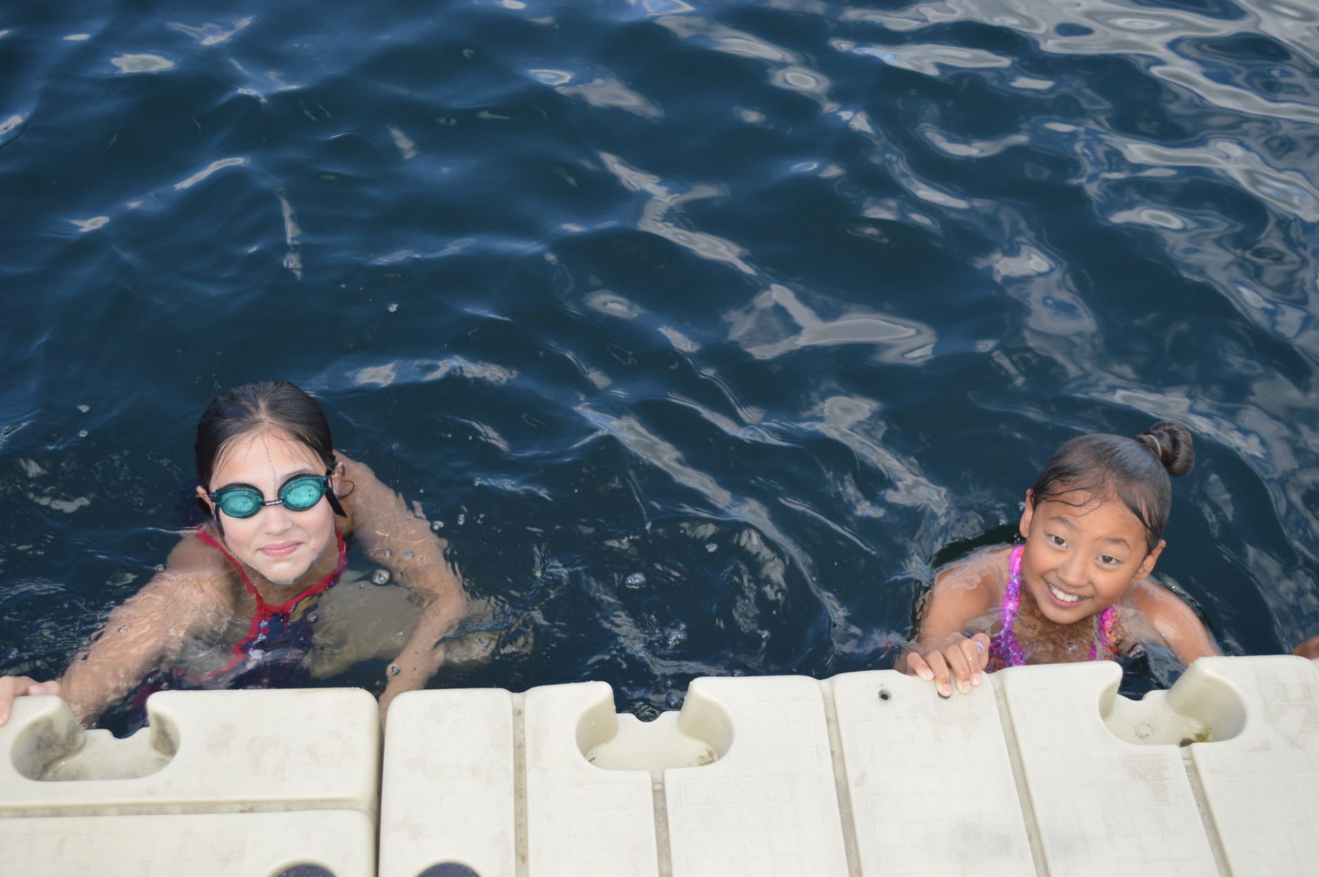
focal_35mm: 39
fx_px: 1428
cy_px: 438
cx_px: 660
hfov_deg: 49.6
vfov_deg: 34.2
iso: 100
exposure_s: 1/160
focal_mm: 26
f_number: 4.2
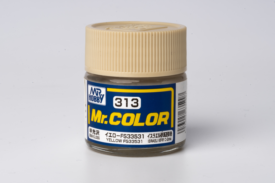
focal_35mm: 112
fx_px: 855
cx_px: 138
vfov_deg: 12.2
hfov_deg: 18.3
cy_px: 92
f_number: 22
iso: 100
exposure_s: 1/250
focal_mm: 75
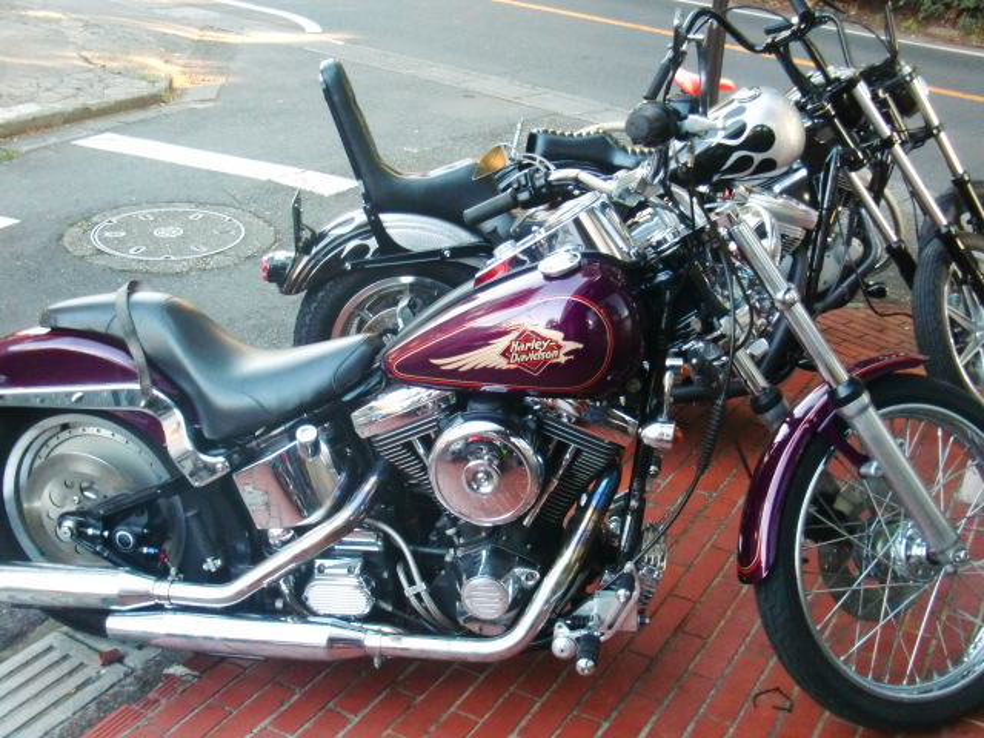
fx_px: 1080
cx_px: 492
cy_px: 369
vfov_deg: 37.7
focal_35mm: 38
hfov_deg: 49.0
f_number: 3.9
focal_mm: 6.66
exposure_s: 1/60
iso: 500
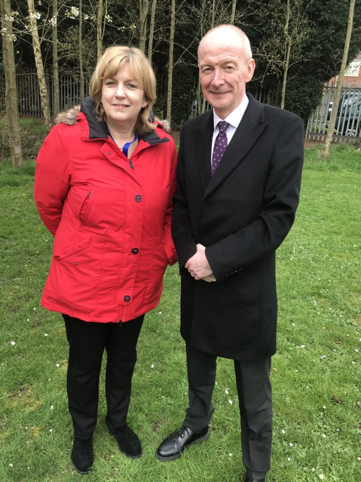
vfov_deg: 63.4
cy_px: 241
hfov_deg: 49.7
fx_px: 389
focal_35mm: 28
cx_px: 180
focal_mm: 3.99
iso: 20
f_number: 1.8
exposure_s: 1/101
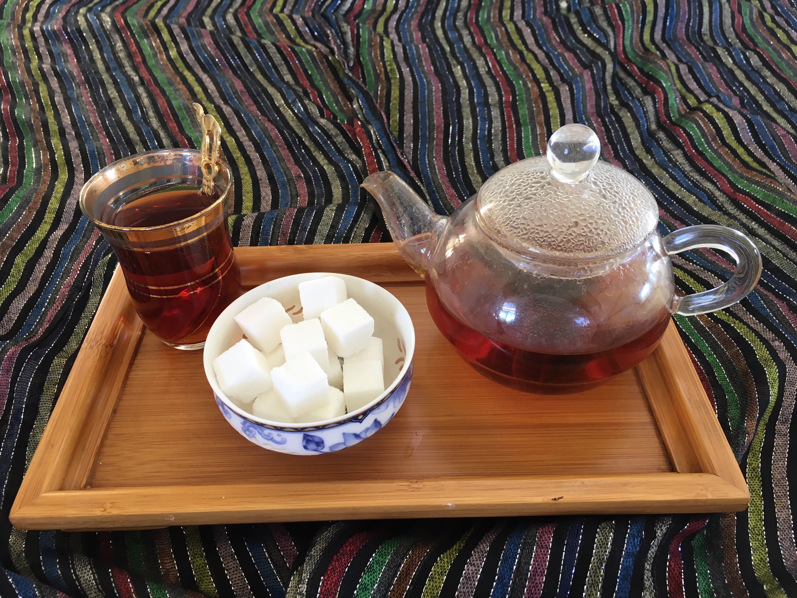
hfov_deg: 61.7
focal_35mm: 29
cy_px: 299
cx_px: 398
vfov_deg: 48.2
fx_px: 668
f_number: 2.2
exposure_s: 1/30
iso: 50
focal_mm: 4.15
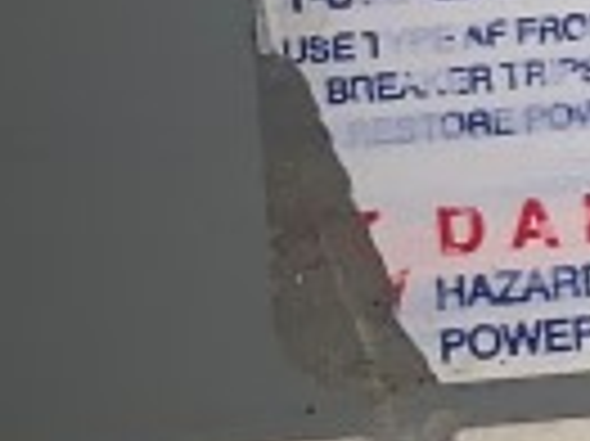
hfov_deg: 7.7
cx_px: 2115
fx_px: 3423
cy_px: -324
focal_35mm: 201
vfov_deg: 7.2
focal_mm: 4.25
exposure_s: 1/66
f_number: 1.8
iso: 25
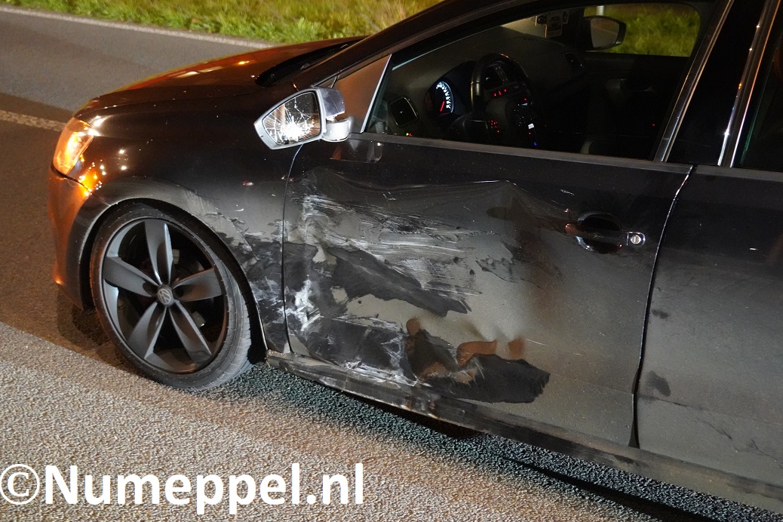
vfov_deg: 26.5
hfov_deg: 38.9
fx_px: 1109
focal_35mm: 51
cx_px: 395
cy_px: 255
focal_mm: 49
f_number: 4.5
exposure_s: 1/15
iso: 20000
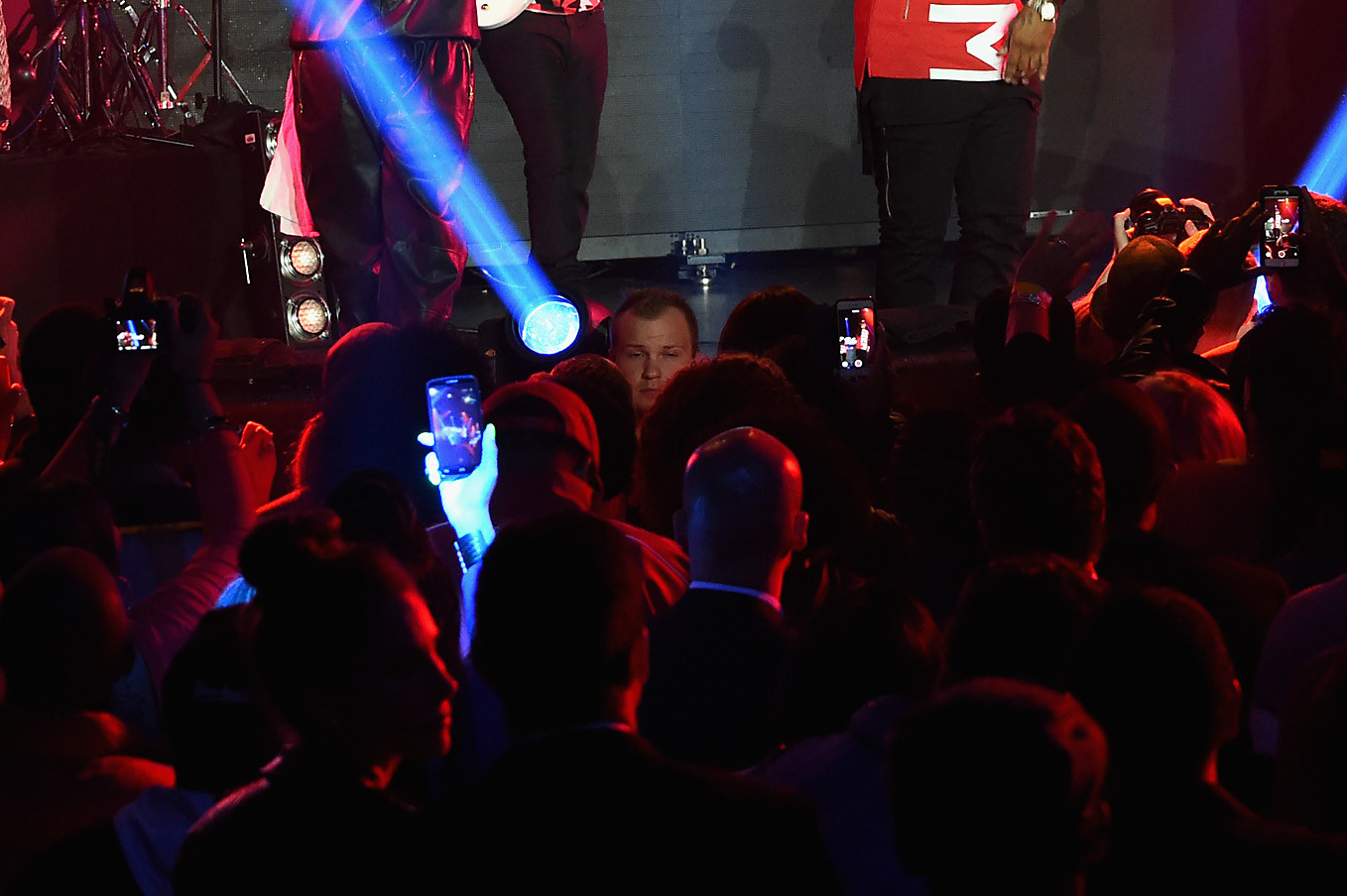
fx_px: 7105
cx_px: 899
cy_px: -91
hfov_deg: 10.8
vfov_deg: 7.2
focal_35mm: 190
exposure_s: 1/200
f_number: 6.3
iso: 5000
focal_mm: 86
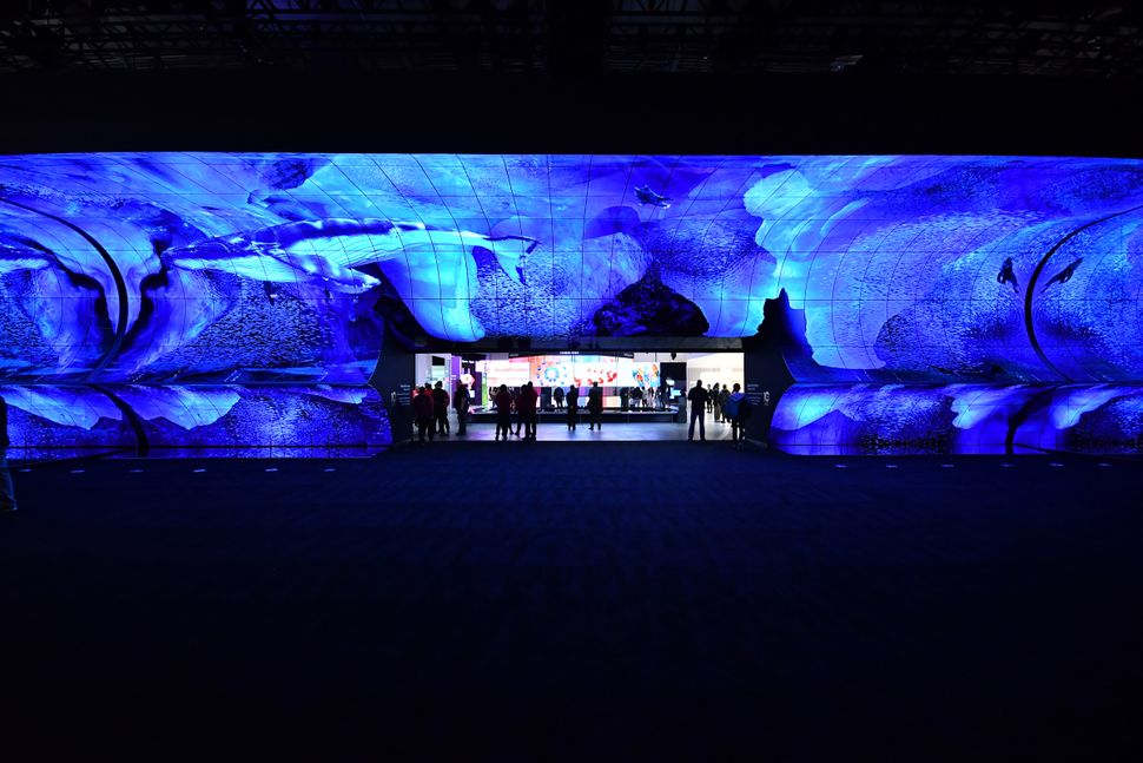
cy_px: 382
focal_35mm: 15
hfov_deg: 100.4
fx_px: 476
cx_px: 572
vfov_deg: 77.3
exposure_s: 1/50
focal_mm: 10
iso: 1600
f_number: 5.6
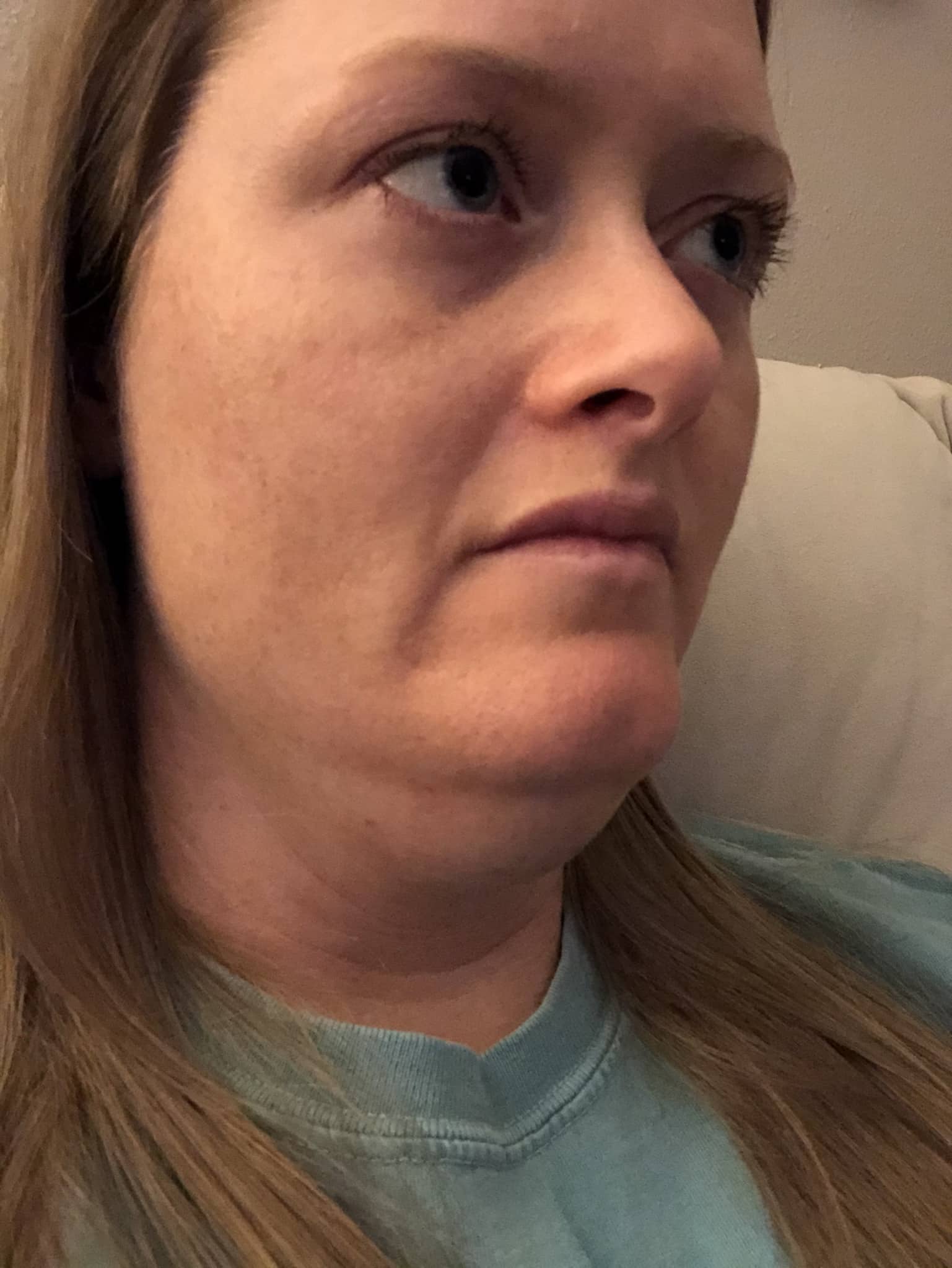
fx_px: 1172
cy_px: 634
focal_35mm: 32
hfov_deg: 44.2
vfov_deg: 56.8
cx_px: 476
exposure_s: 1/15
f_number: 2.2
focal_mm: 2.87
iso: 800
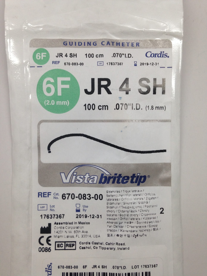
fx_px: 263
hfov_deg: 42.9
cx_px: 104
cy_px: 138
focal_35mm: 33
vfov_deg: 55.4
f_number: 2.4
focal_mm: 4.12
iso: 80
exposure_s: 1/120
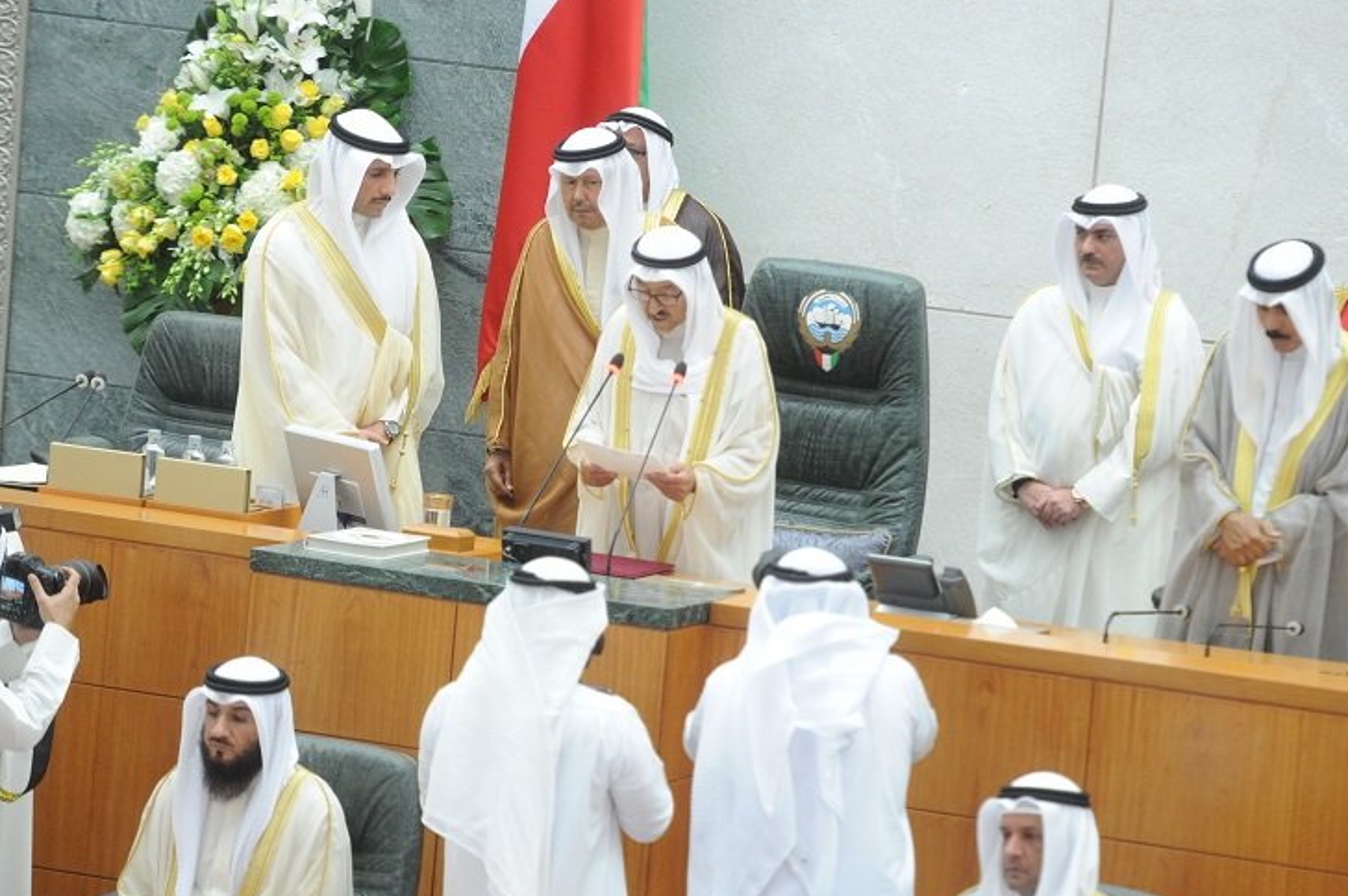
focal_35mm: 206
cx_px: 702
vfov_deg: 6.7
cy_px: 543
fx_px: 7706
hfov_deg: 10.0
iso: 2500
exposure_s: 1/250
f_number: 3.2
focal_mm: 150
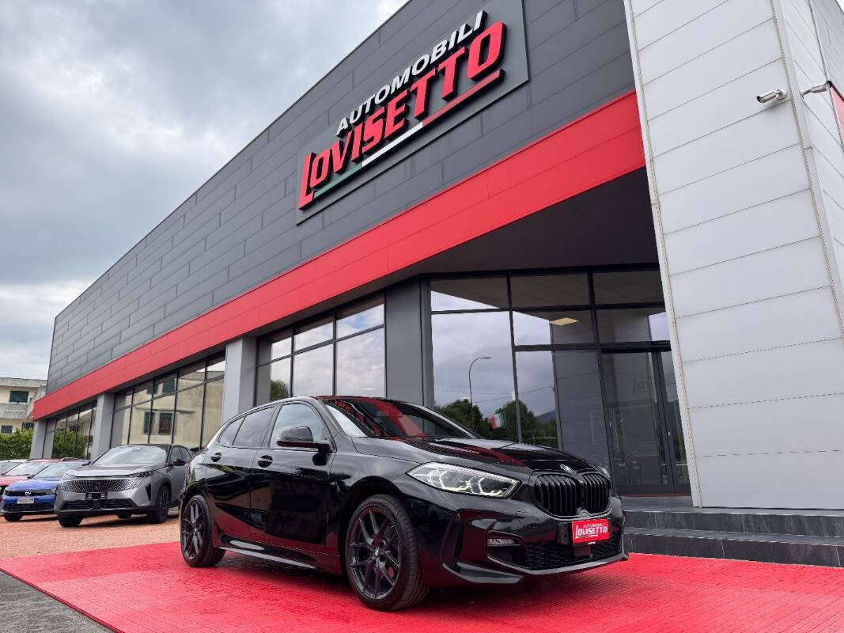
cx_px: 422
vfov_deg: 56.8
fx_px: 585
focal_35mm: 24
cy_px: 316
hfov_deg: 71.6
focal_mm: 6.76
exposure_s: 1/2506
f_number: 1.78
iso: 80
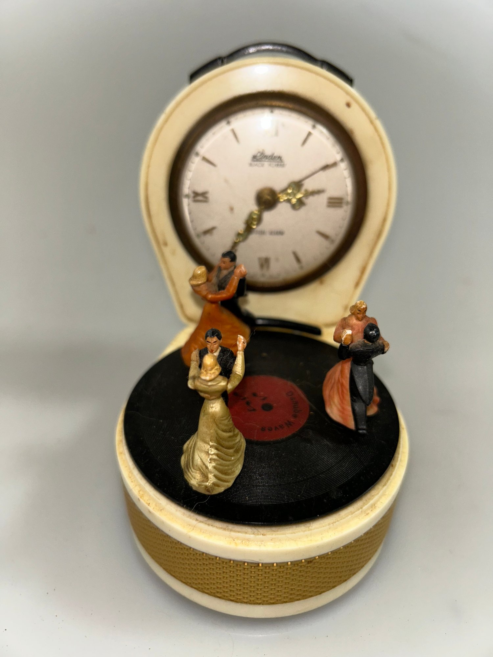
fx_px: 494
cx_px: 246
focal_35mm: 26
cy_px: 328
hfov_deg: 53.1
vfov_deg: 67.3
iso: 32
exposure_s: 1/78
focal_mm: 5.7
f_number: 1.5
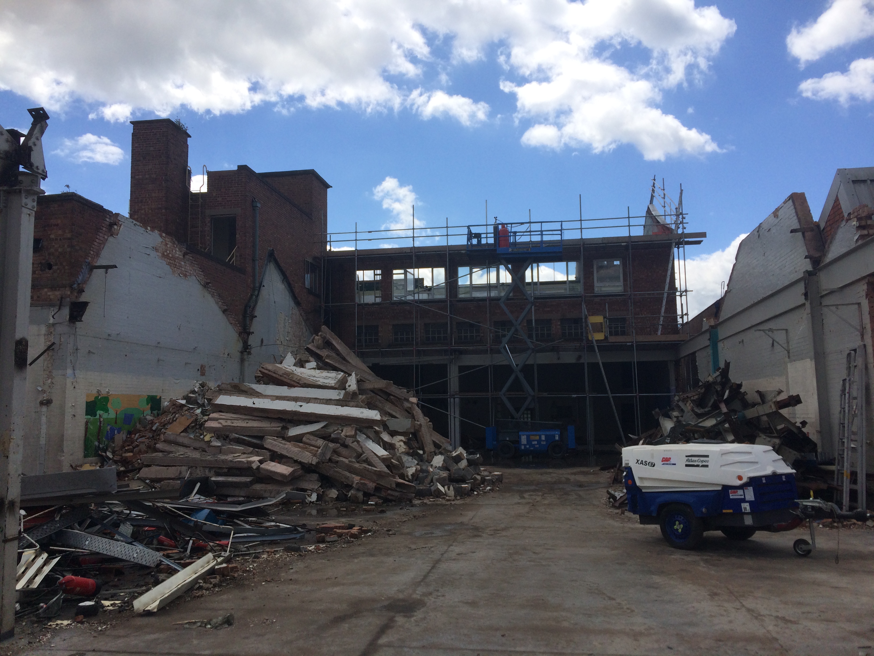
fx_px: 732
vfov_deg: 48.2
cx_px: 437
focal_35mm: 29
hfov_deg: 61.7
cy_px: 328
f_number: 2.2
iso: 32
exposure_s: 1/2933
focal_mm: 4.15
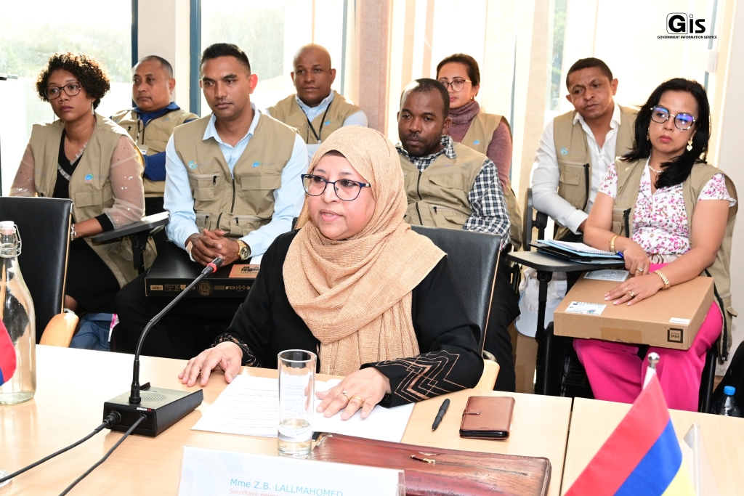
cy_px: 248
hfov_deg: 44.5
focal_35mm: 44
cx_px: 372
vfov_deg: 30.5
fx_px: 909
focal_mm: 44
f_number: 9
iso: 2500
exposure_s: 1/160
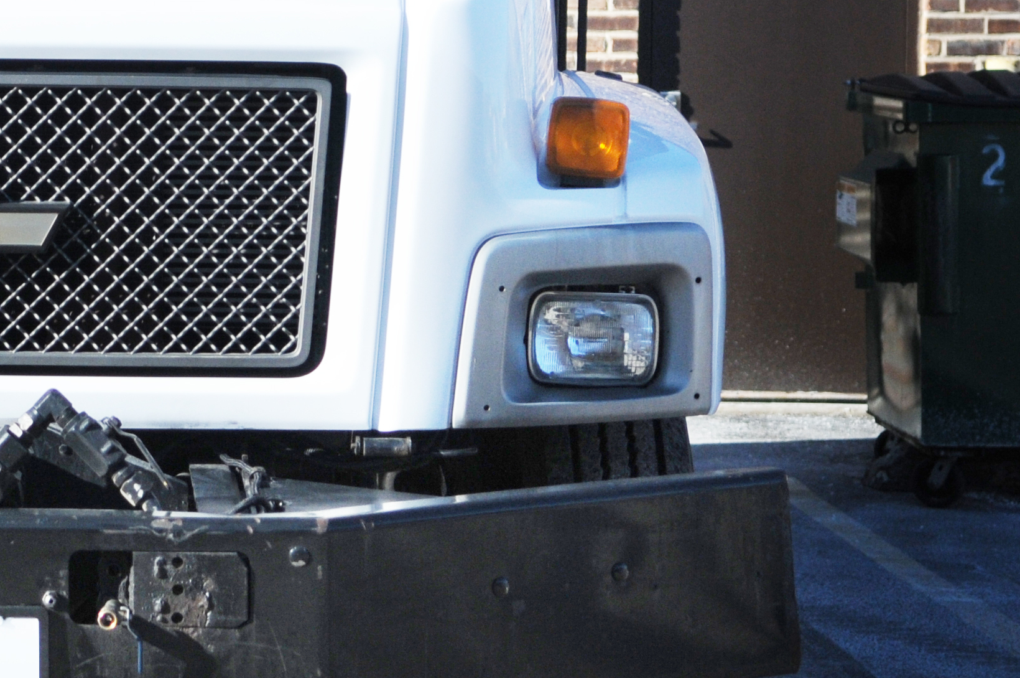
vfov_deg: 9.9
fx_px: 3885
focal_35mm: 137
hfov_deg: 14.7
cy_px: 161
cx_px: -49
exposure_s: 1/8000
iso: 320
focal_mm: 35
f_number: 2.8
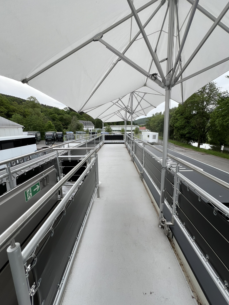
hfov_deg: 89.9
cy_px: 152
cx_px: 114
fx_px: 115
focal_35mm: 13
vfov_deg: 106.2
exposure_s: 1/424
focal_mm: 1.57
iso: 32
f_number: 1.8
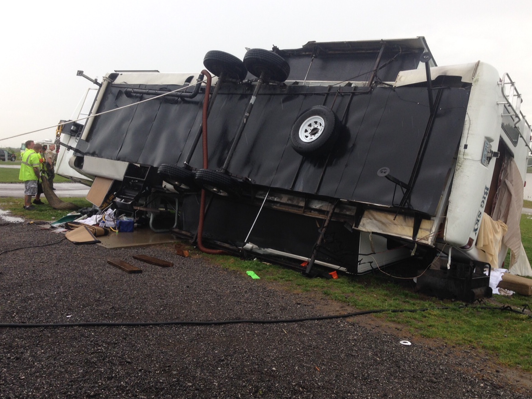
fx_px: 553
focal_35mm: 36
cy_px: 196
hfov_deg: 51.3
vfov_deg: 39.7
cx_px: 268
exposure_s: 1/256
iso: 50
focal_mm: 4.12
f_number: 2.4
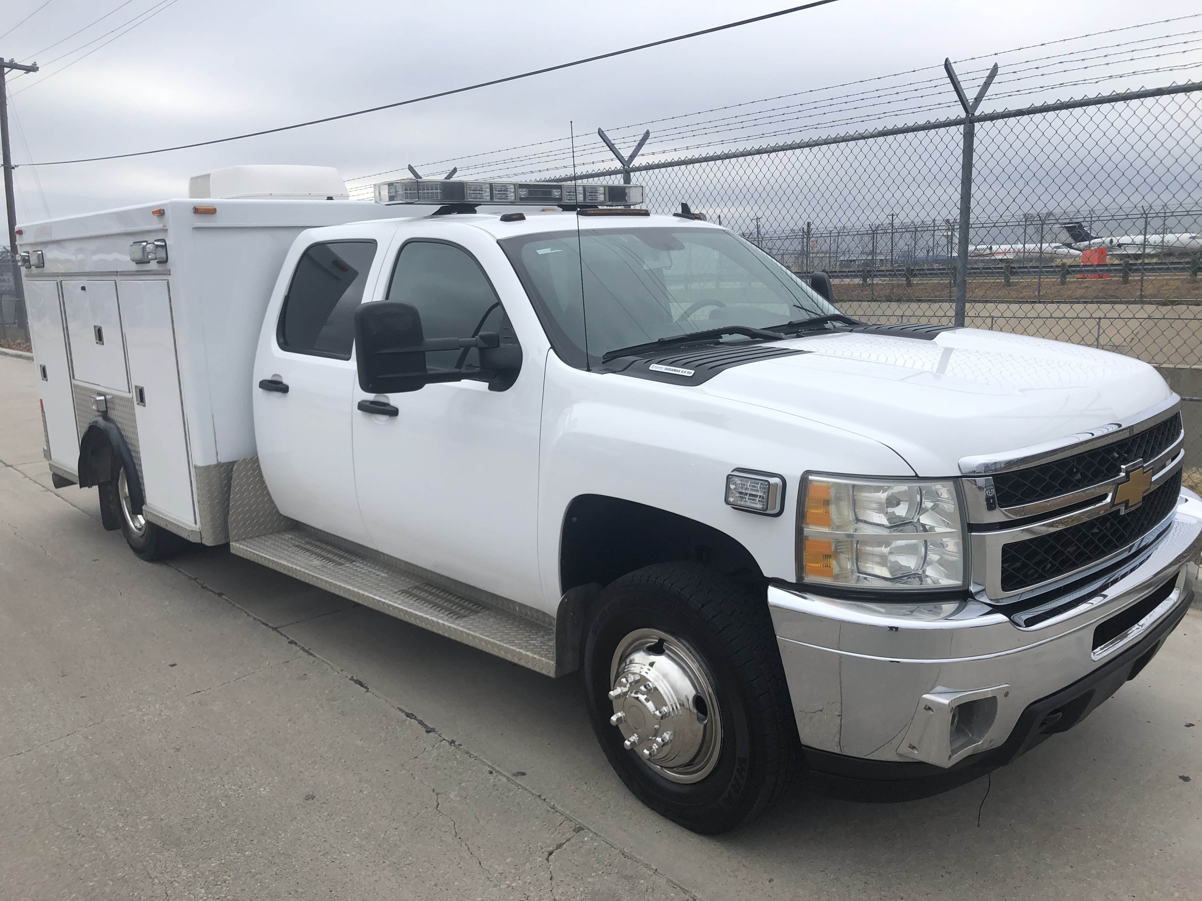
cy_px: 450
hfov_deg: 63.4
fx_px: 972
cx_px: 601
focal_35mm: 28
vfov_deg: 49.7
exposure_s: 1/1715
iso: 20
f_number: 1.8
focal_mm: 3.99
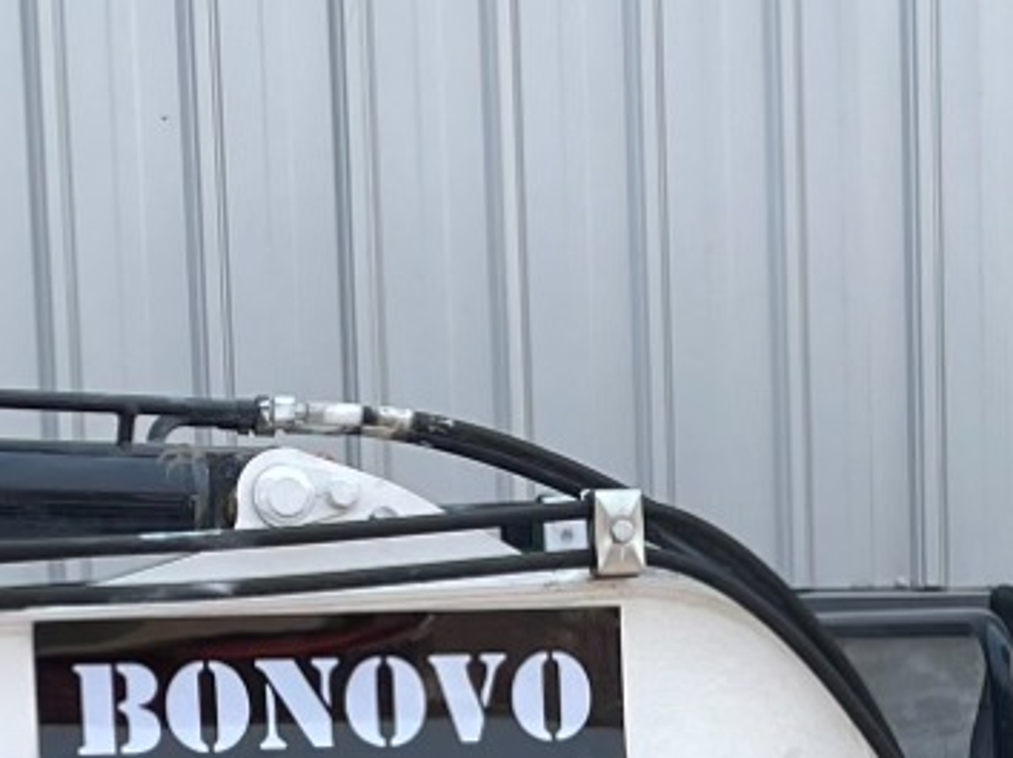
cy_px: 1184
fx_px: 4299
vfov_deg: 9.7
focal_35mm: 147
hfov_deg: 13.3
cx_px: 956
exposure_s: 1/1553
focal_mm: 4.2
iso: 32
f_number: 1.6
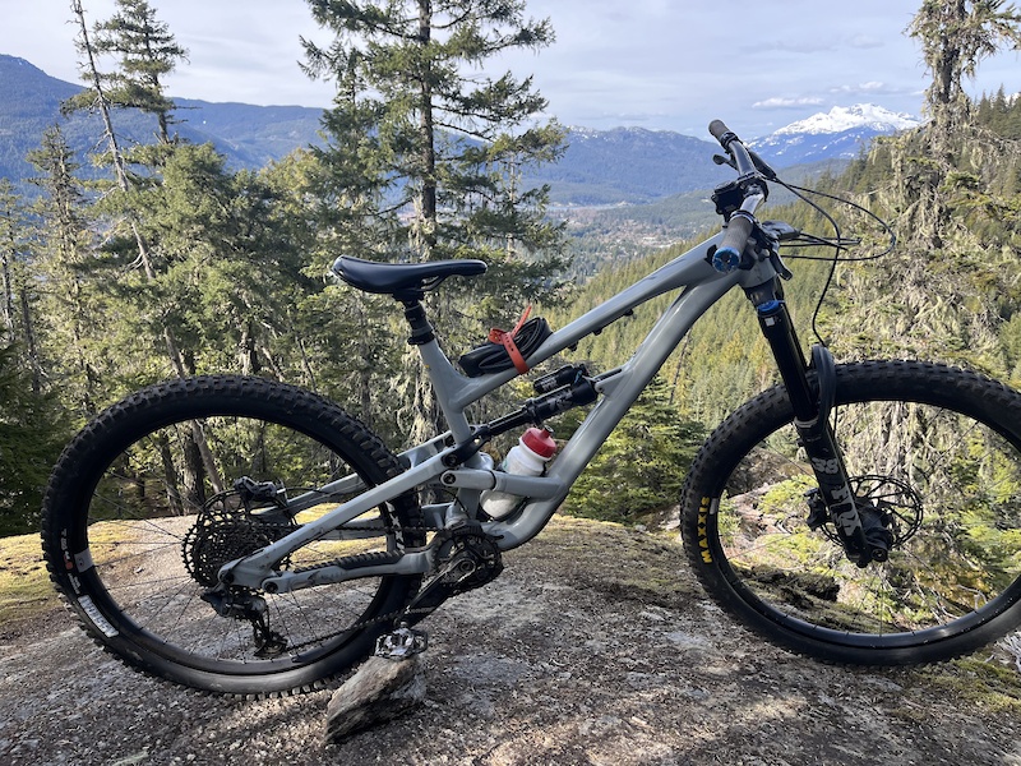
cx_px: 510
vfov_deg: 53.1
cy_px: 383
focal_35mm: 26
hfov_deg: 67.3
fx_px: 767
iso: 50
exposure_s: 1/705
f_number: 1.6
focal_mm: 5.1
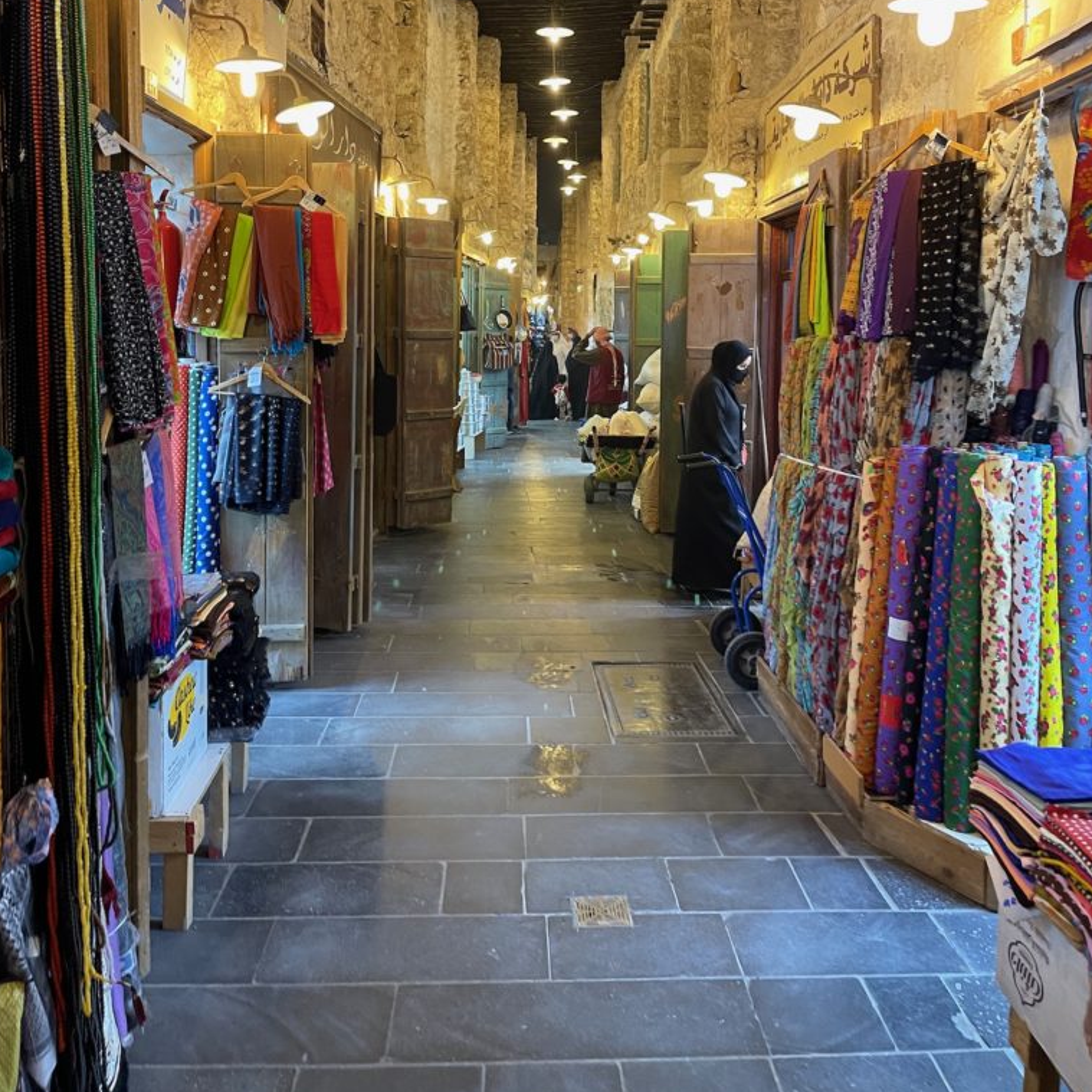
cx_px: 542
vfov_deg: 51.9
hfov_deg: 52.5
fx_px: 1106
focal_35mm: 31
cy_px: 396
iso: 250
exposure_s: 1/50
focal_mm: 5.1
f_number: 1.6
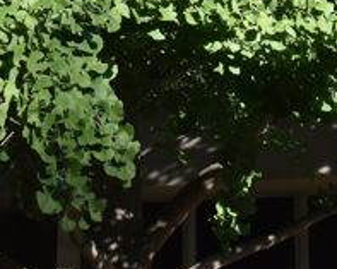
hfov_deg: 15.3
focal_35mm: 126
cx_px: 163
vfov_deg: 11.9
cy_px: -88
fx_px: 1255
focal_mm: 22
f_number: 8
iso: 720
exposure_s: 1/500
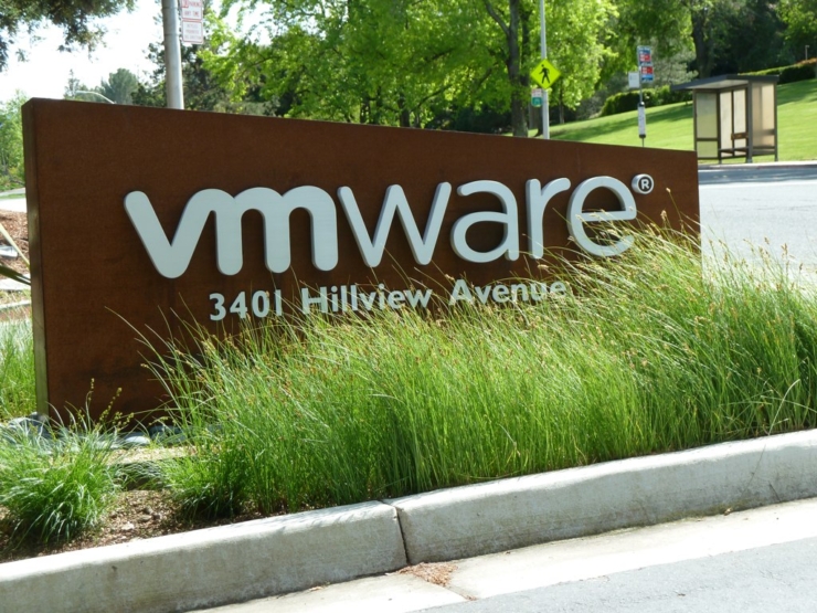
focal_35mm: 78
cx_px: 408
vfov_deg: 18.9
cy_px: 306
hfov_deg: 25.0
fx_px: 1841
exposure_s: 1/160
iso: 80
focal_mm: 12.8
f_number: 4.2
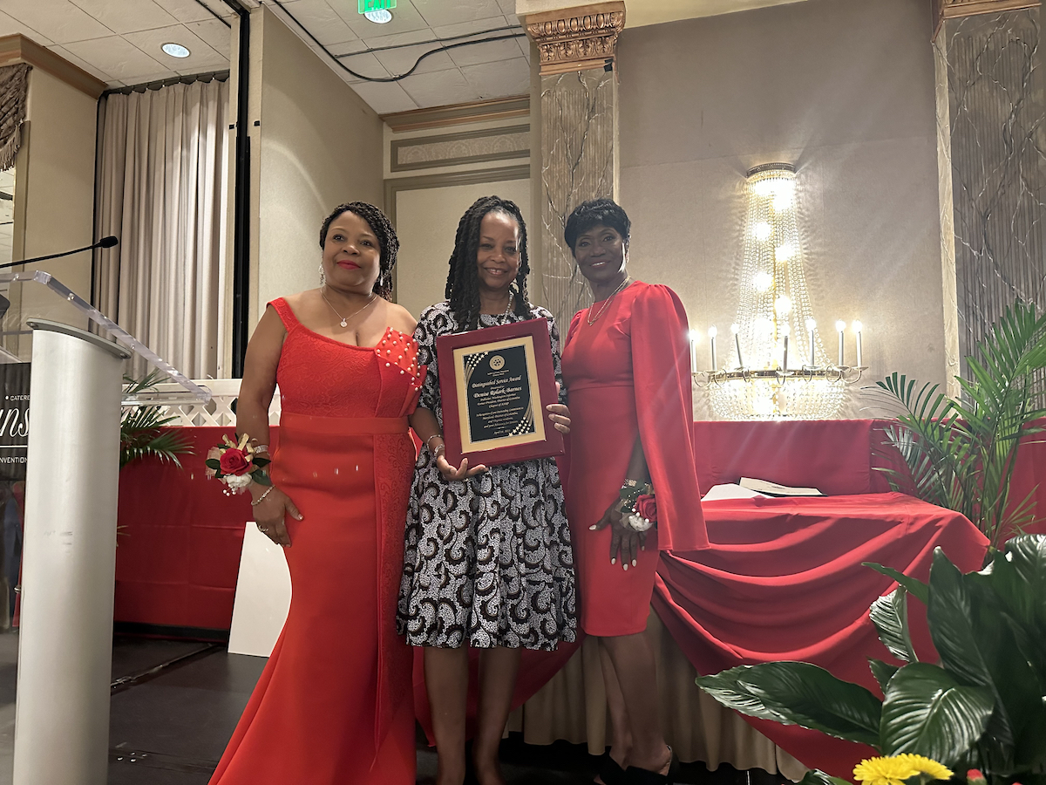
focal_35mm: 24
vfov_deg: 56.8
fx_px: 725
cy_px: 392
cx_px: 523
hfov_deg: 71.6
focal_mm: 6.86
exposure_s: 1/60
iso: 640
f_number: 1.78
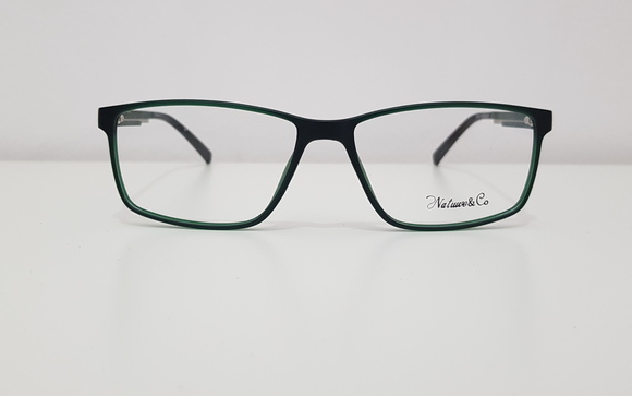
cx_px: 333
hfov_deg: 51.5
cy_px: 197
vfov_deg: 33.6
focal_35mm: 38
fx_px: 655
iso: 100
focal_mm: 4.2
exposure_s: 1/50
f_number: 1.7
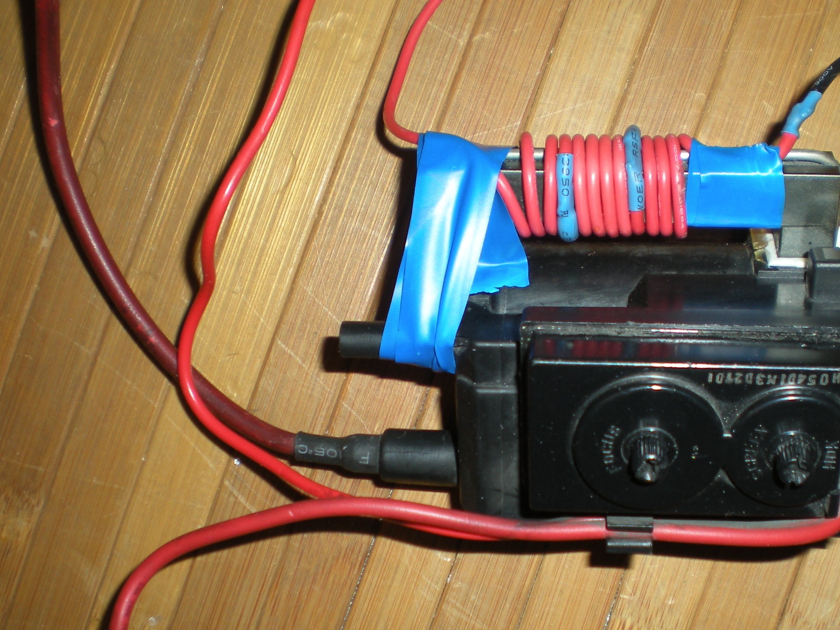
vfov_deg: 27.5
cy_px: 346
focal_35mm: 53
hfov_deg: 35.9
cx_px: 550
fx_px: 1286
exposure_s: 1/60
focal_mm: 6.3
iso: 64
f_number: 3.1
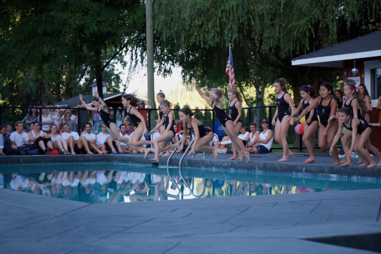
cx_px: 190
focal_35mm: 75
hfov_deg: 27.0
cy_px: 127
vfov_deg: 18.2
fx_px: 794
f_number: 2.8
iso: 200
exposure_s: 1/170
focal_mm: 50
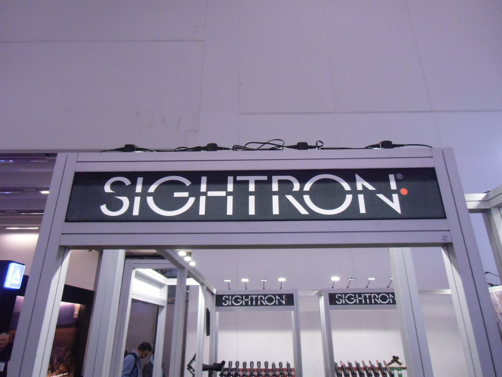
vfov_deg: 56.8
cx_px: 251
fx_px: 348
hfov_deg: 71.6
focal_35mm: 24
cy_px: 188
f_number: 3
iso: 400
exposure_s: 1/80
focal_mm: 4.24
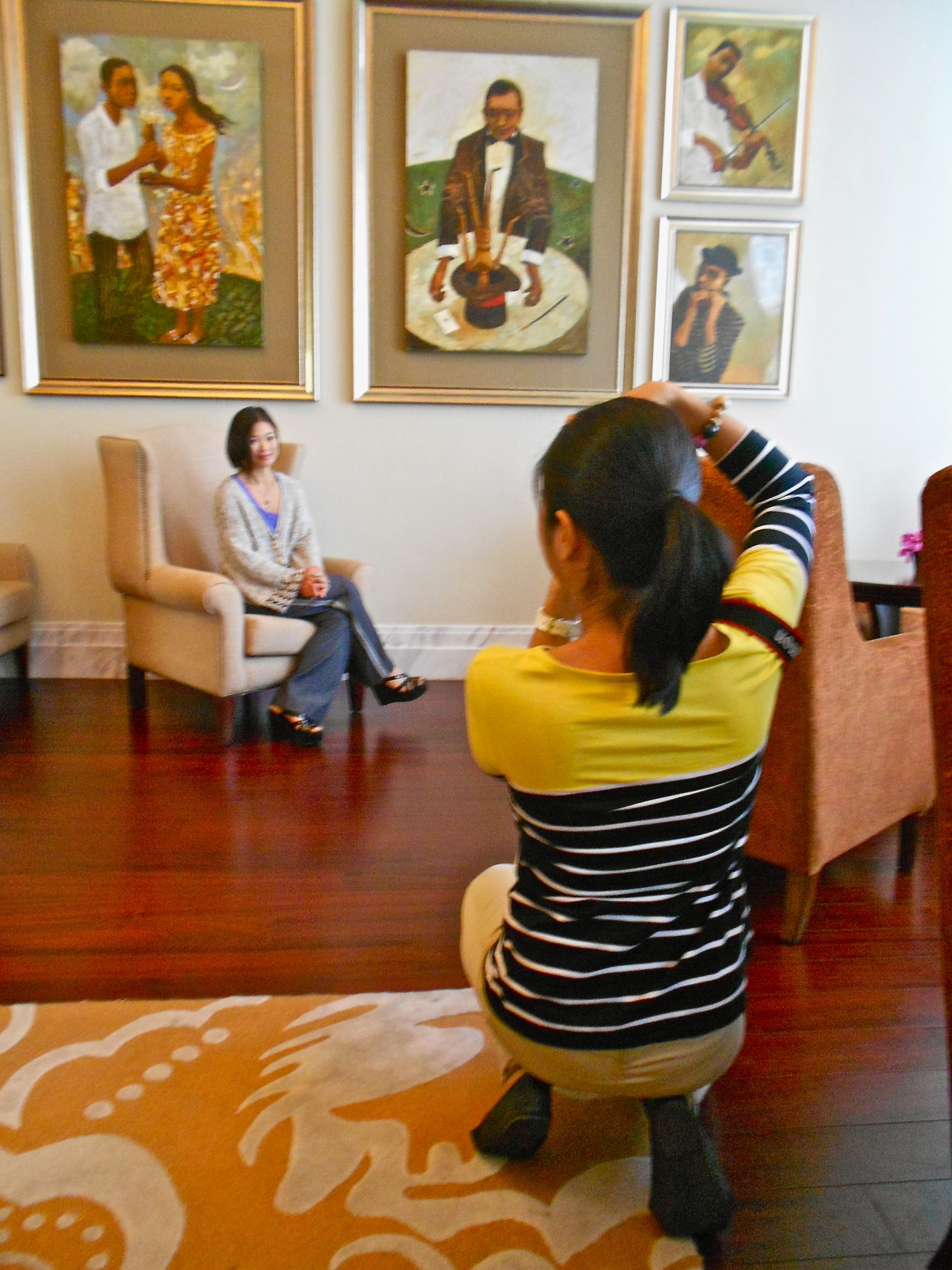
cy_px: 635
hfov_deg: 53.1
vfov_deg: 67.3
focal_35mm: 26
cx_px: 476
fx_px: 953
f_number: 3.2
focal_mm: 4.6
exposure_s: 1/20
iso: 400
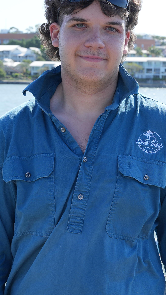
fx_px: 579
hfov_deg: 16.1
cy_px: 142
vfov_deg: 28.6
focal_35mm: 74
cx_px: 158
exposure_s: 1/200
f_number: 6.3
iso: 100
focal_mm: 33
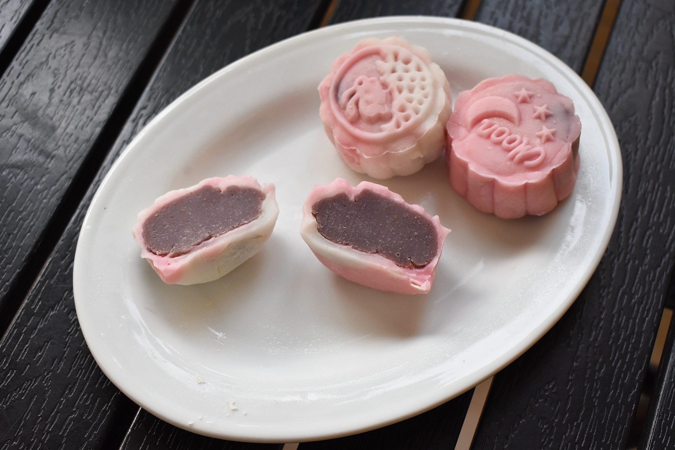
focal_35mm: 57
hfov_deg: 35.1
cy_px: 225
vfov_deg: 23.8
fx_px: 1069
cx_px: 338
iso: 800
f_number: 5
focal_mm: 38
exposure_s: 1/320
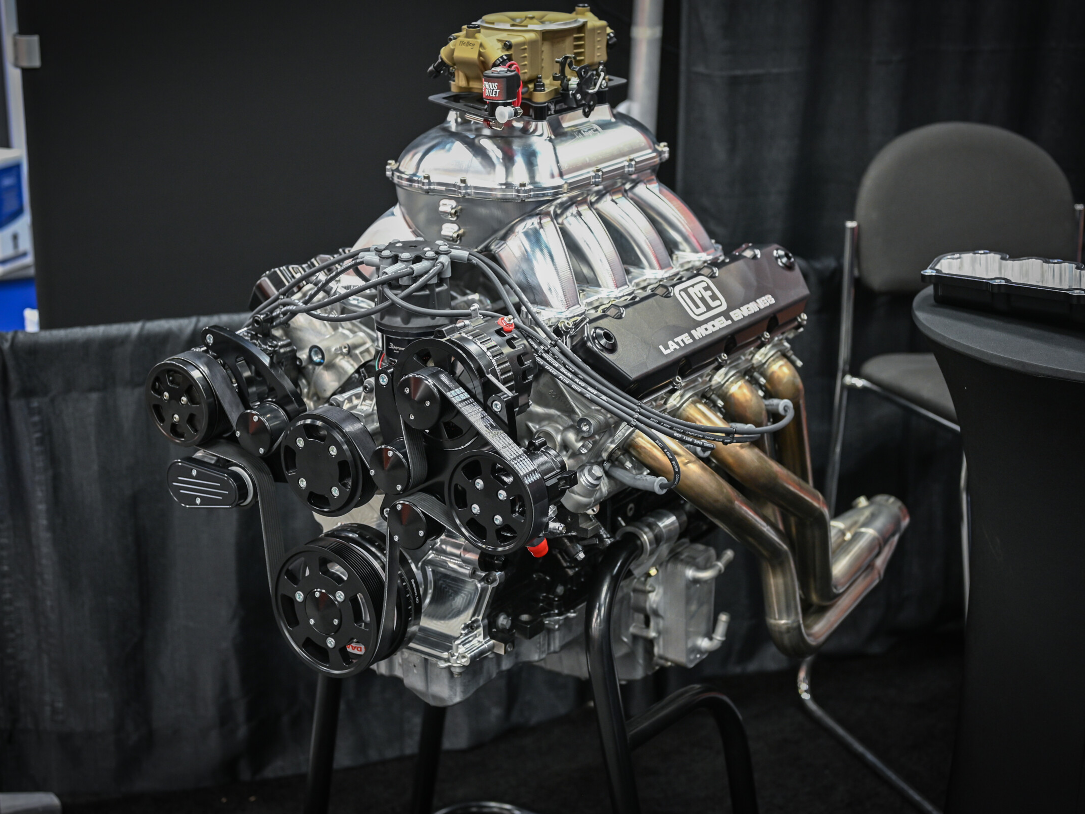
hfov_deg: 33.8
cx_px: 528
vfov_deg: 25.7
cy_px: 392
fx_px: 1786
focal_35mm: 57
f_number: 2.8
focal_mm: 50
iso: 1400
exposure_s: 1/125
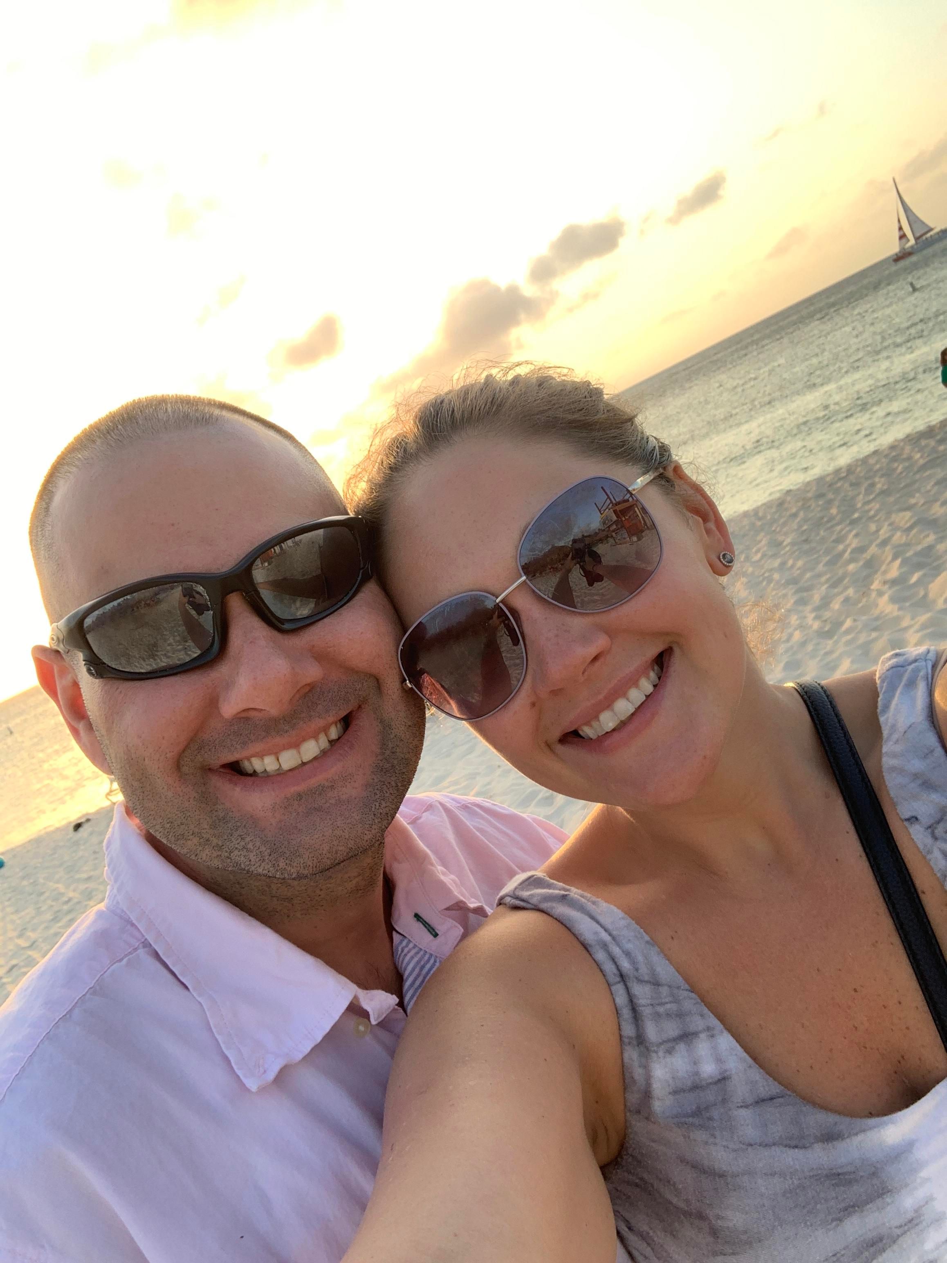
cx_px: 474
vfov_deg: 56.8
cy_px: 632
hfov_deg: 44.2
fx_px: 1167
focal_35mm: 32
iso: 25
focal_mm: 2.87
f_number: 2.2
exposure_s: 1/121
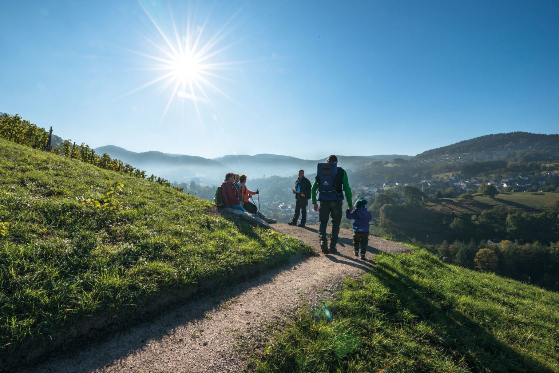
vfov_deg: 81.2
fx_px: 217
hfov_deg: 104.2
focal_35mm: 14
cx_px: 280
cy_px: 186
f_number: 22
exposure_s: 1/125
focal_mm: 14
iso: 110
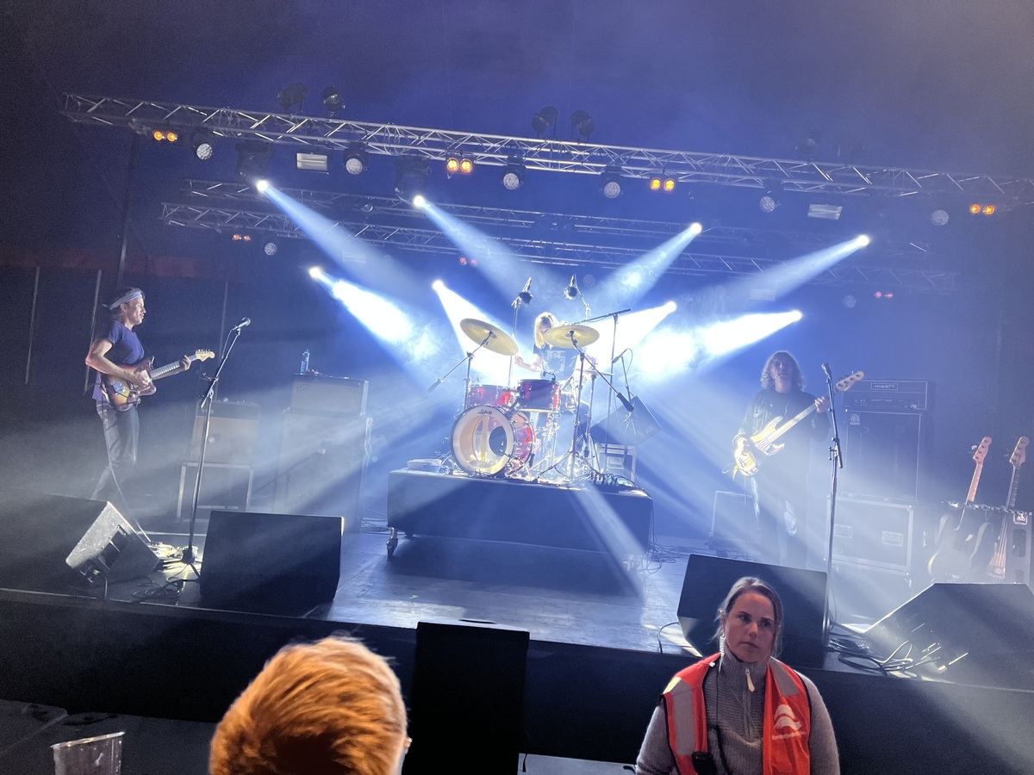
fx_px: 777
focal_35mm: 26
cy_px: 388
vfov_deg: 53.1
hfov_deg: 67.3
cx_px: 517
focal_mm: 5.7
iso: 100
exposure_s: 1/100
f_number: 1.5
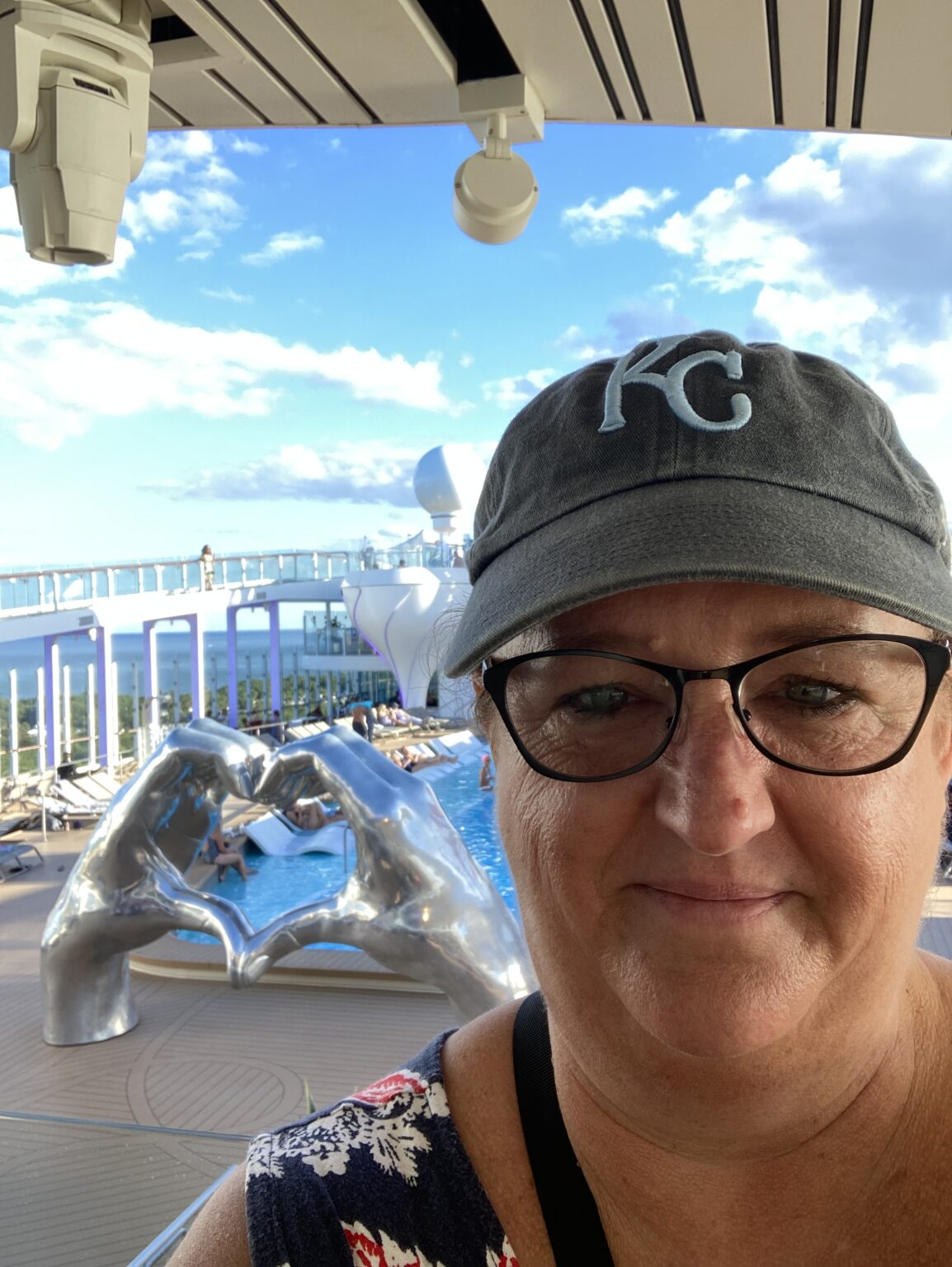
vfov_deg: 56.8
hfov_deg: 44.2
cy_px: 634
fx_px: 1172
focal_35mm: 32
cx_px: 476
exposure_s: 1/120
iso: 32
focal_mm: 2.87
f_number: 2.2
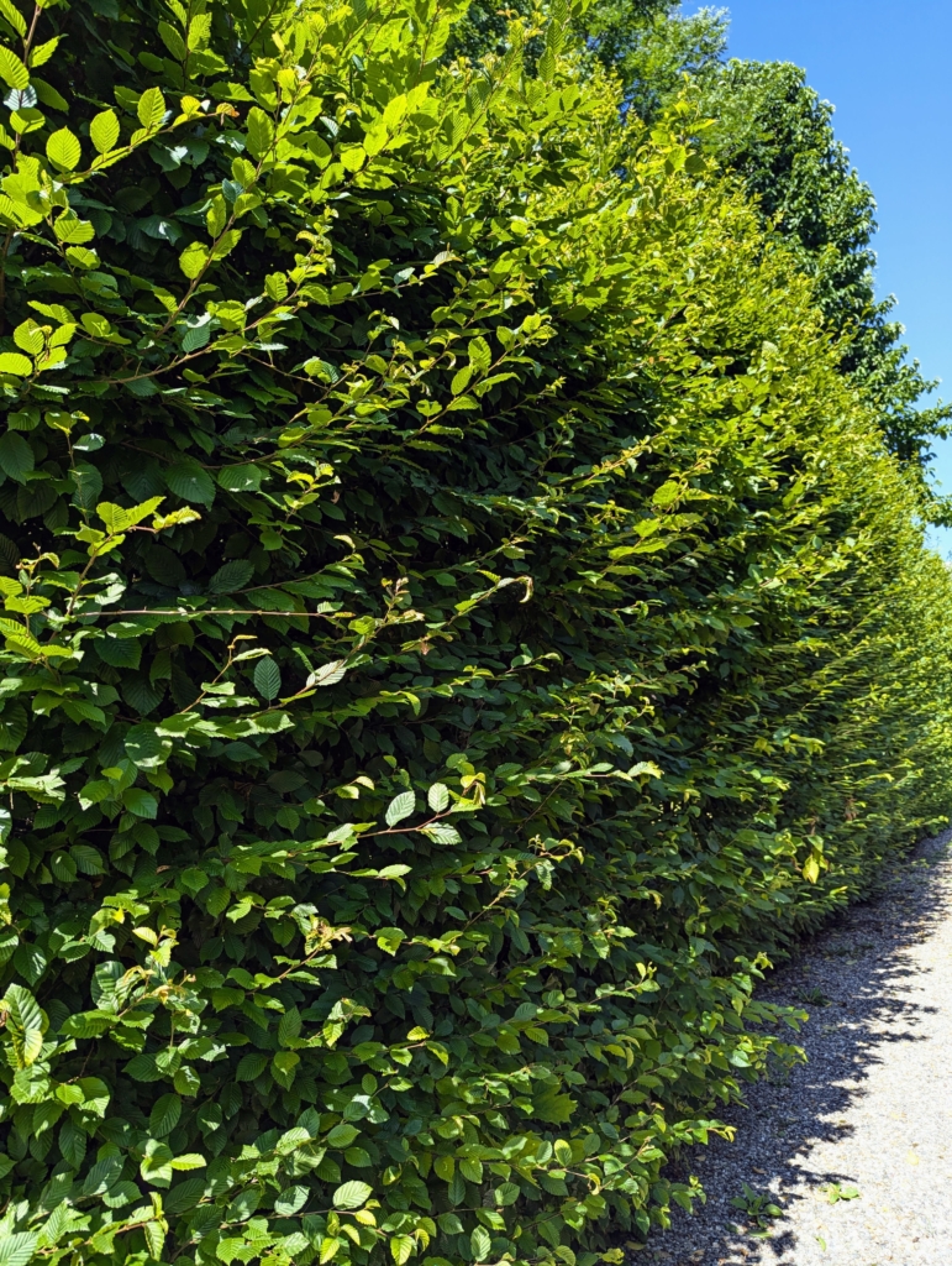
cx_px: 476
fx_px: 878
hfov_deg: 56.9
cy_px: 633
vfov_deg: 71.5
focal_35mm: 24
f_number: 1.85
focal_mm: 6.81
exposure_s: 1/419
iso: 40
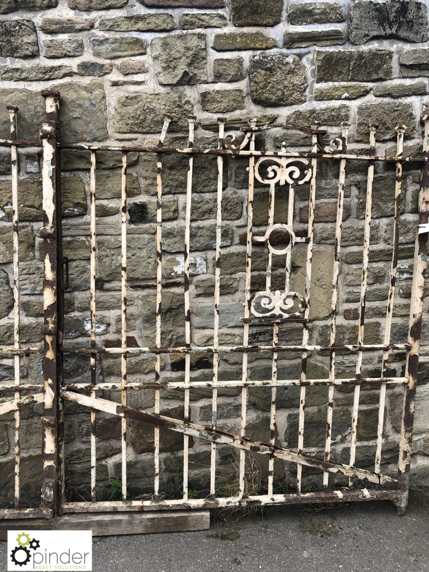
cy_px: 289
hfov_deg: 48.2
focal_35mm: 29
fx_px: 479
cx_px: 220
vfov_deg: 61.7
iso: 20
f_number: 1.8
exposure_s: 1/177
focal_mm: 4
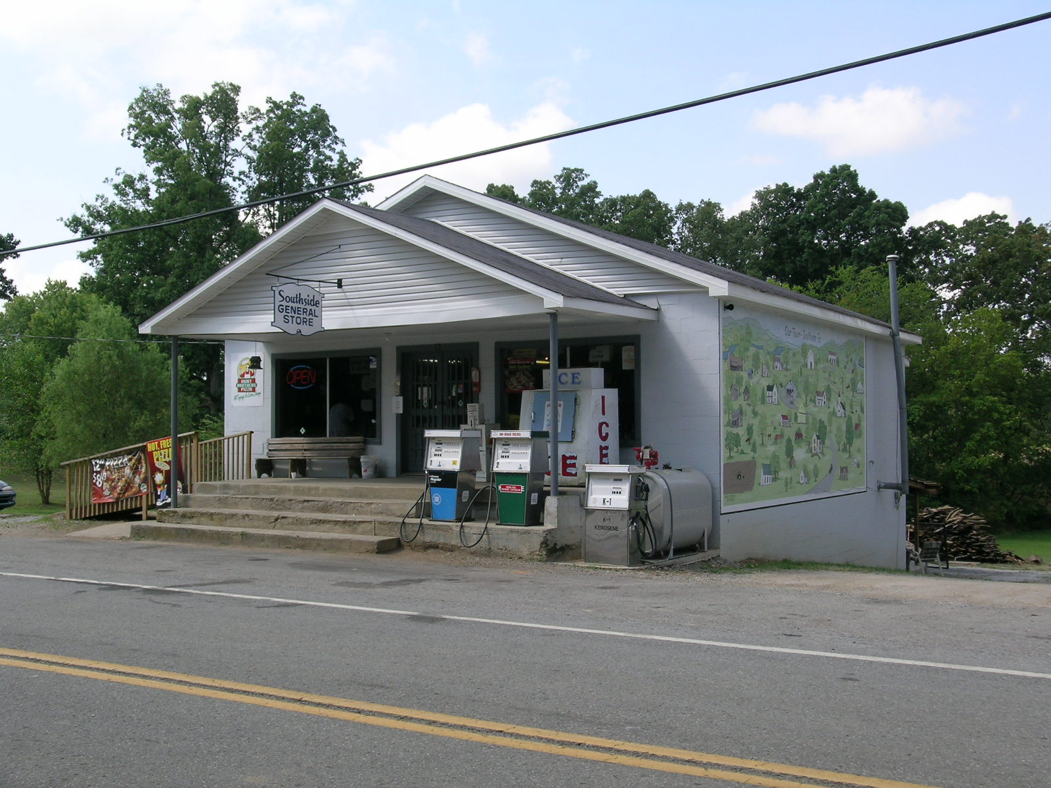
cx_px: 526
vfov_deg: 36.8
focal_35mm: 39
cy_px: 394
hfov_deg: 47.9
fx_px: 1184
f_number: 6.2
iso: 50
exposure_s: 1/210
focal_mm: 8
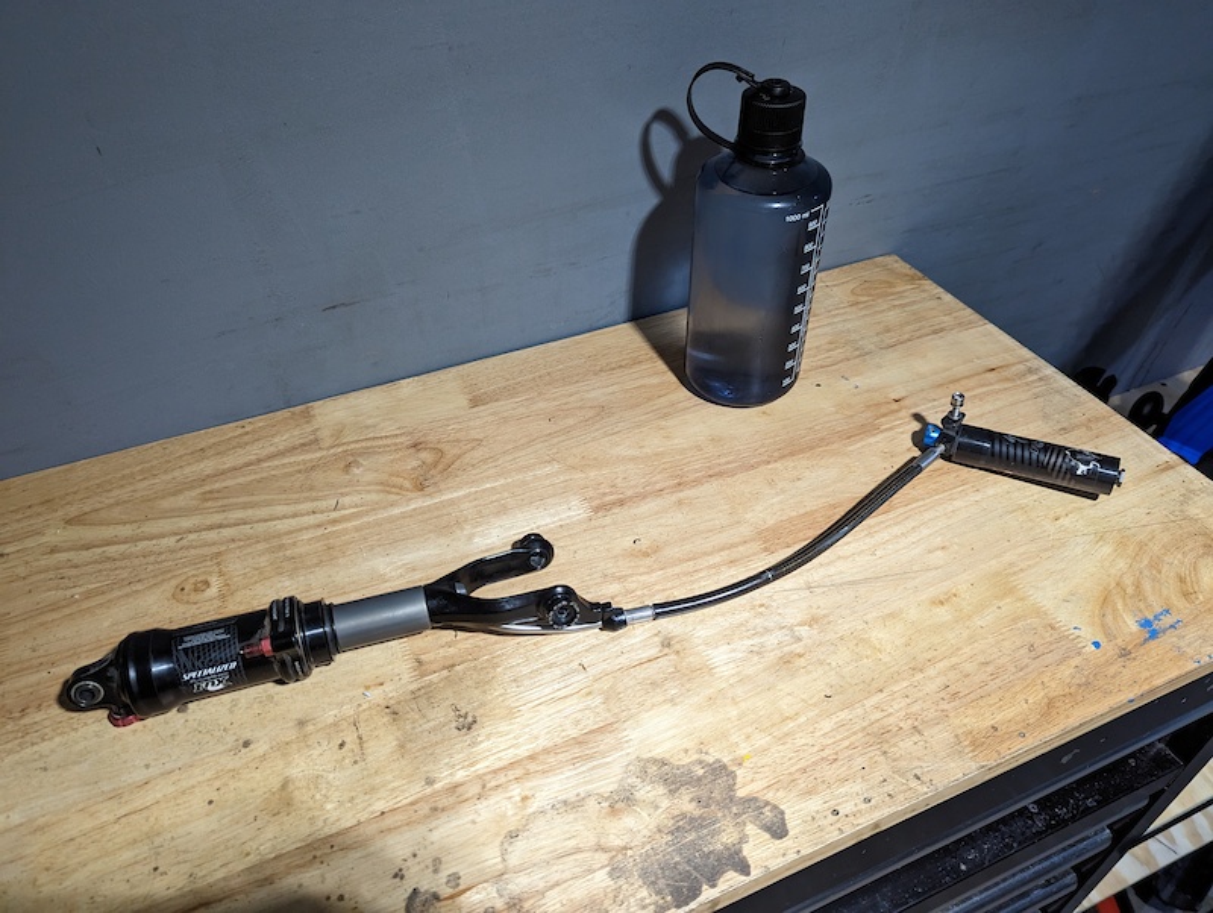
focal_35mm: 24
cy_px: 456
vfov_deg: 56.9
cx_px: 606
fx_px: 842
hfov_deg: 71.5
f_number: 1.85
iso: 426
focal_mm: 6.81
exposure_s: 1/23.8
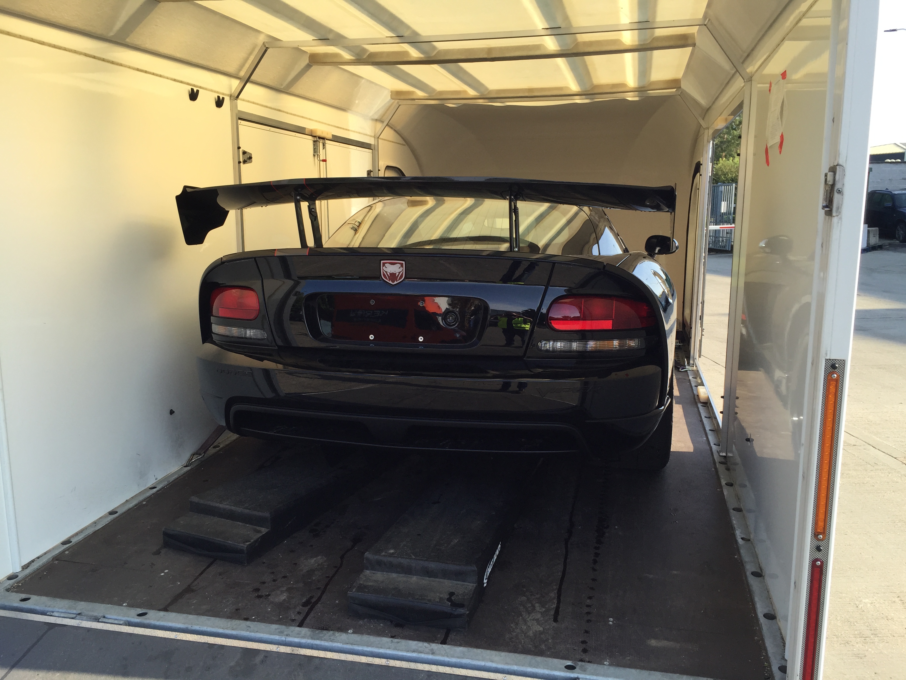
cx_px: 453
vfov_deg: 48.2
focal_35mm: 29
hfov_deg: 61.7
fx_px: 759
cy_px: 340
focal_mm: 4.15
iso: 32
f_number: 2.2
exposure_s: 1/465
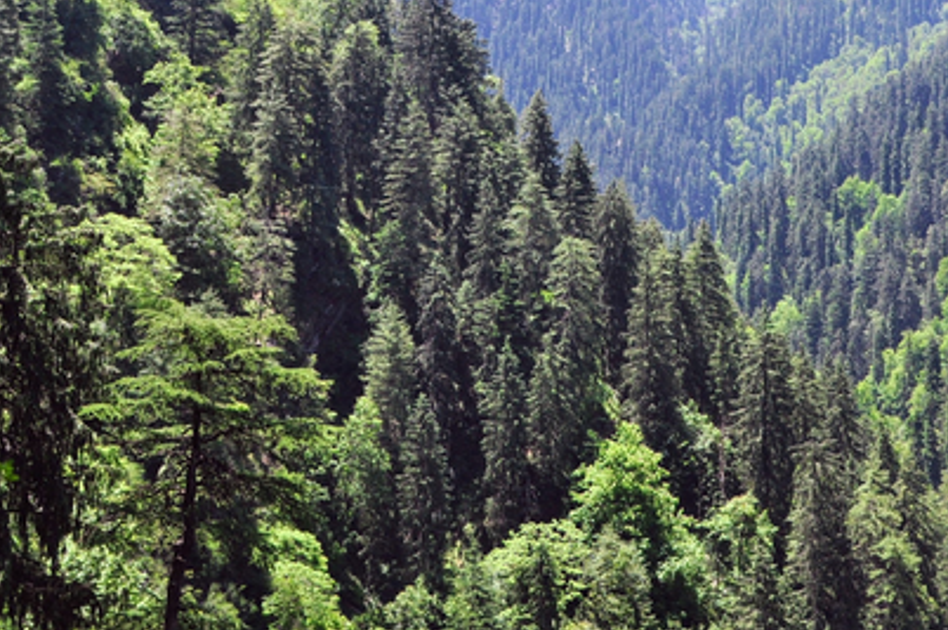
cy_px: 140
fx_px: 1443
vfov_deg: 24.3
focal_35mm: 55
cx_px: 674
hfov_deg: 35.8
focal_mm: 21
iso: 400
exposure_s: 1/800
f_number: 5.6
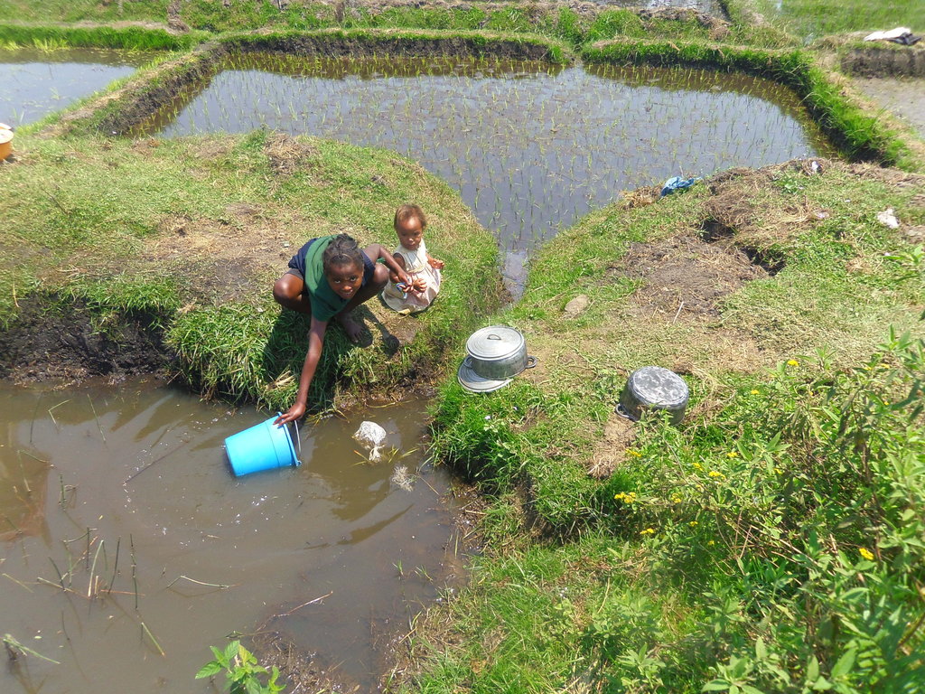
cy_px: 347
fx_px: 748
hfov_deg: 63.4
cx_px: 462
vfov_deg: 49.7
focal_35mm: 28
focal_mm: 5
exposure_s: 1/250
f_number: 3.9
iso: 64
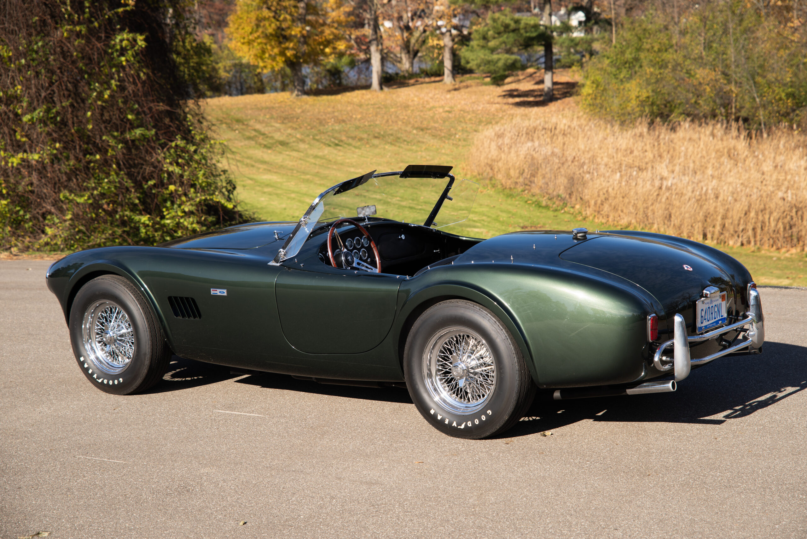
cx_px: 404
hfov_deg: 28.8
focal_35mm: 70
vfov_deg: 19.5
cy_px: 270
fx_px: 1570
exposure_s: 1/320
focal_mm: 70
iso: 100
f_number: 5.6
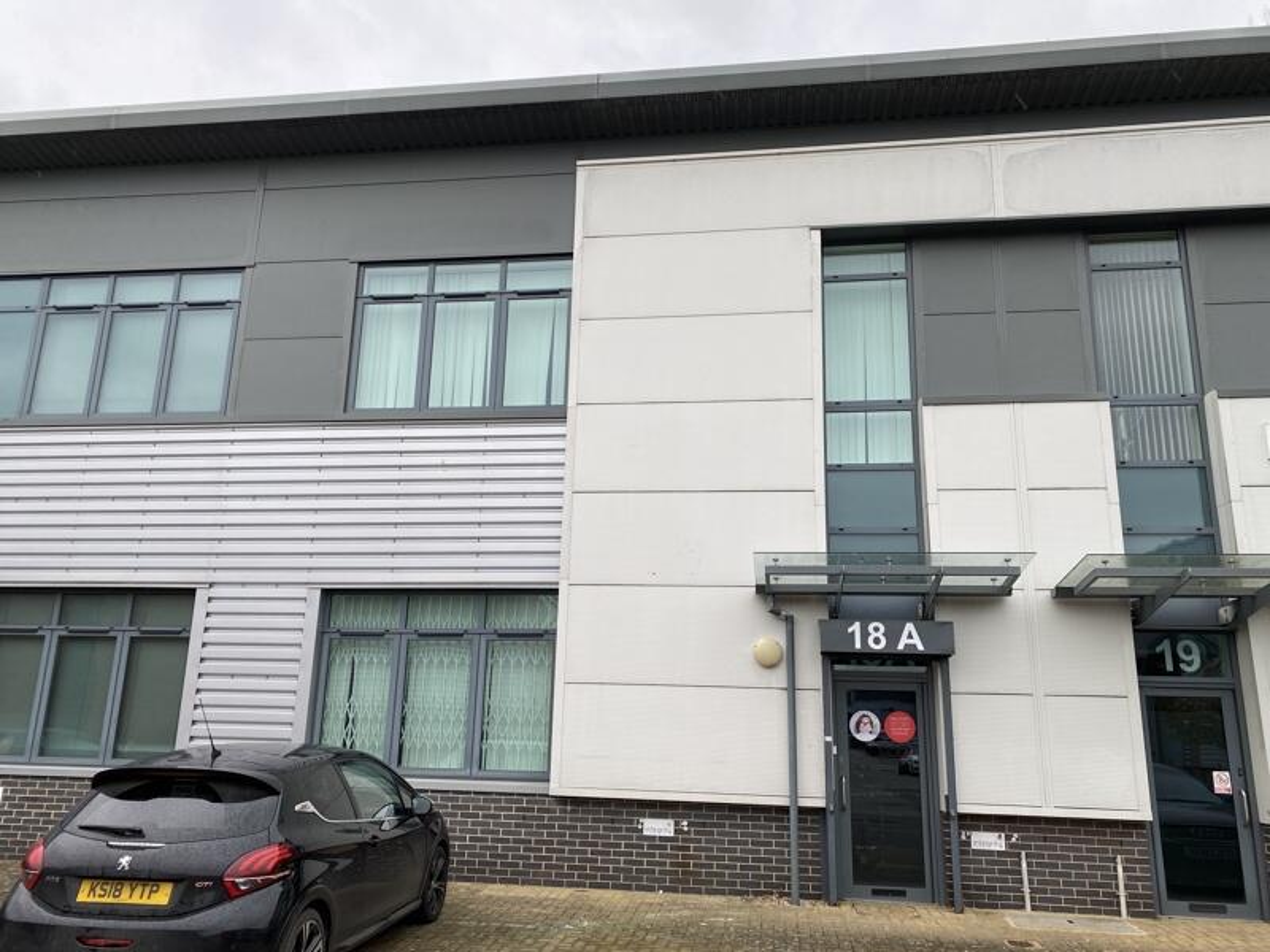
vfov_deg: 53.1
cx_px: 635
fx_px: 954
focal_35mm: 26
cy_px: 476
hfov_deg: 67.3
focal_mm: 4.25
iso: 32
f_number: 1.8
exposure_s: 1/283
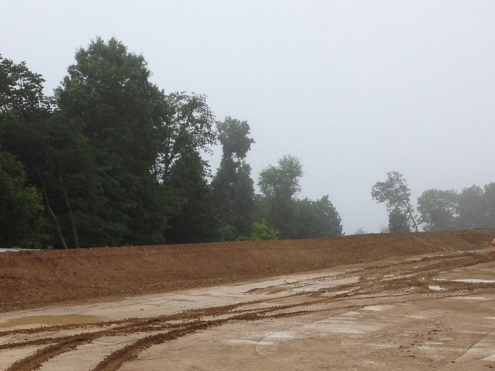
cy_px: 373
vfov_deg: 16.6
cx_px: 185
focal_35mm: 87
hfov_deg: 22.5
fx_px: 1243
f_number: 2.4
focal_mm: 4.28
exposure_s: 1/368
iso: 50
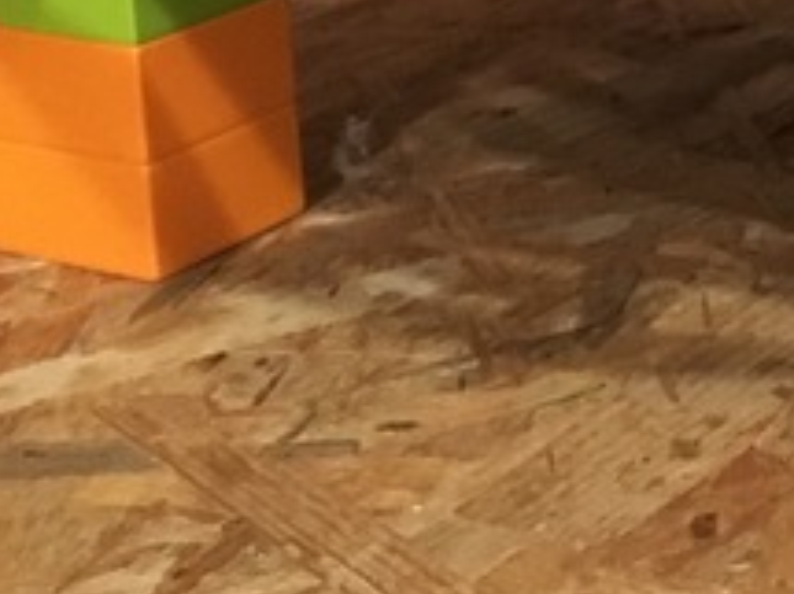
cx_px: 1167
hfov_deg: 16.7
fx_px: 2476
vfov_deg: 12.7
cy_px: -410
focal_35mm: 108
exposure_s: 1/17
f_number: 2.2
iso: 640
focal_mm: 4.15
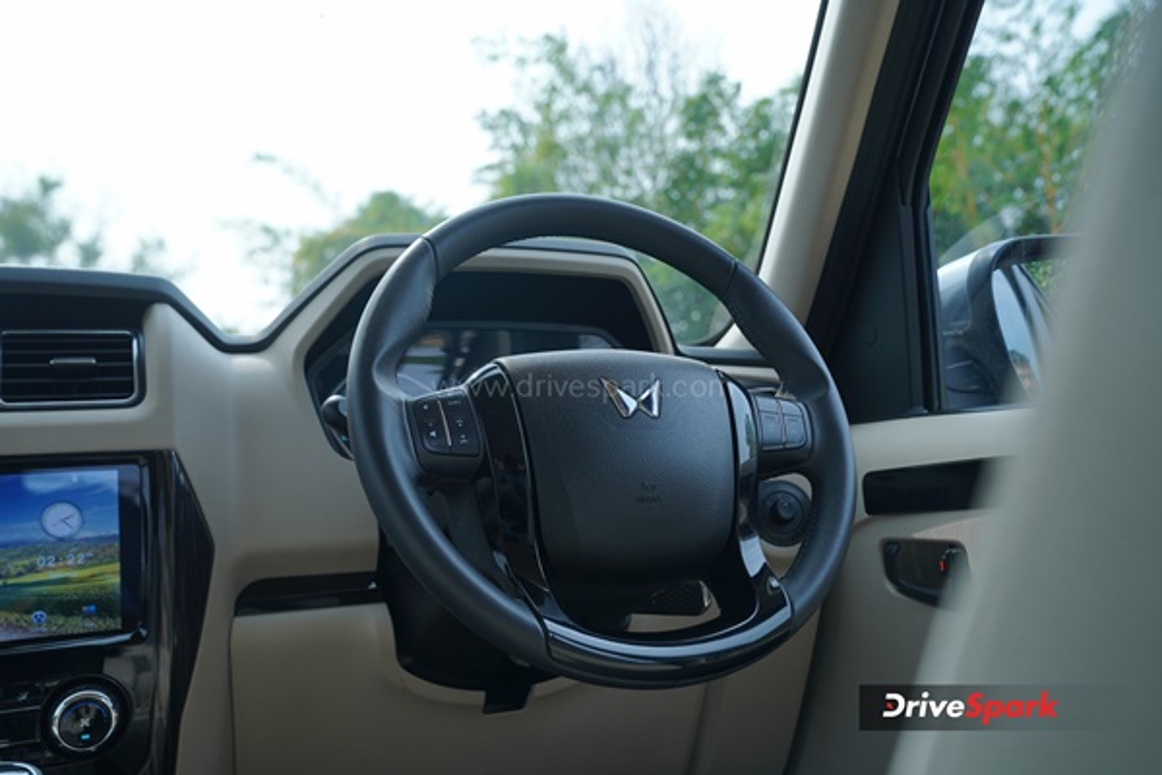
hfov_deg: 50.7
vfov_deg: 35.1
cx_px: 581
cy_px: 388
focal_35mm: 38
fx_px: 1226
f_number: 5
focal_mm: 38
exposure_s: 1/200
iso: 200
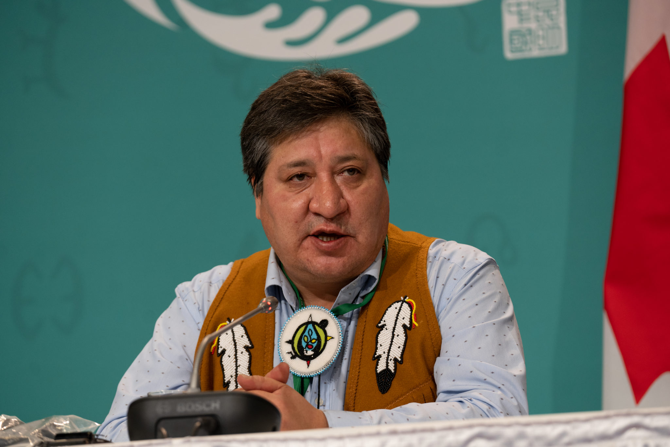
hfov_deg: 12.3
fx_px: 3108
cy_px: 224
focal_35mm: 167
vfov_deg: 8.2
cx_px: 335
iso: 1000
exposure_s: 1/200
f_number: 4
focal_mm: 167
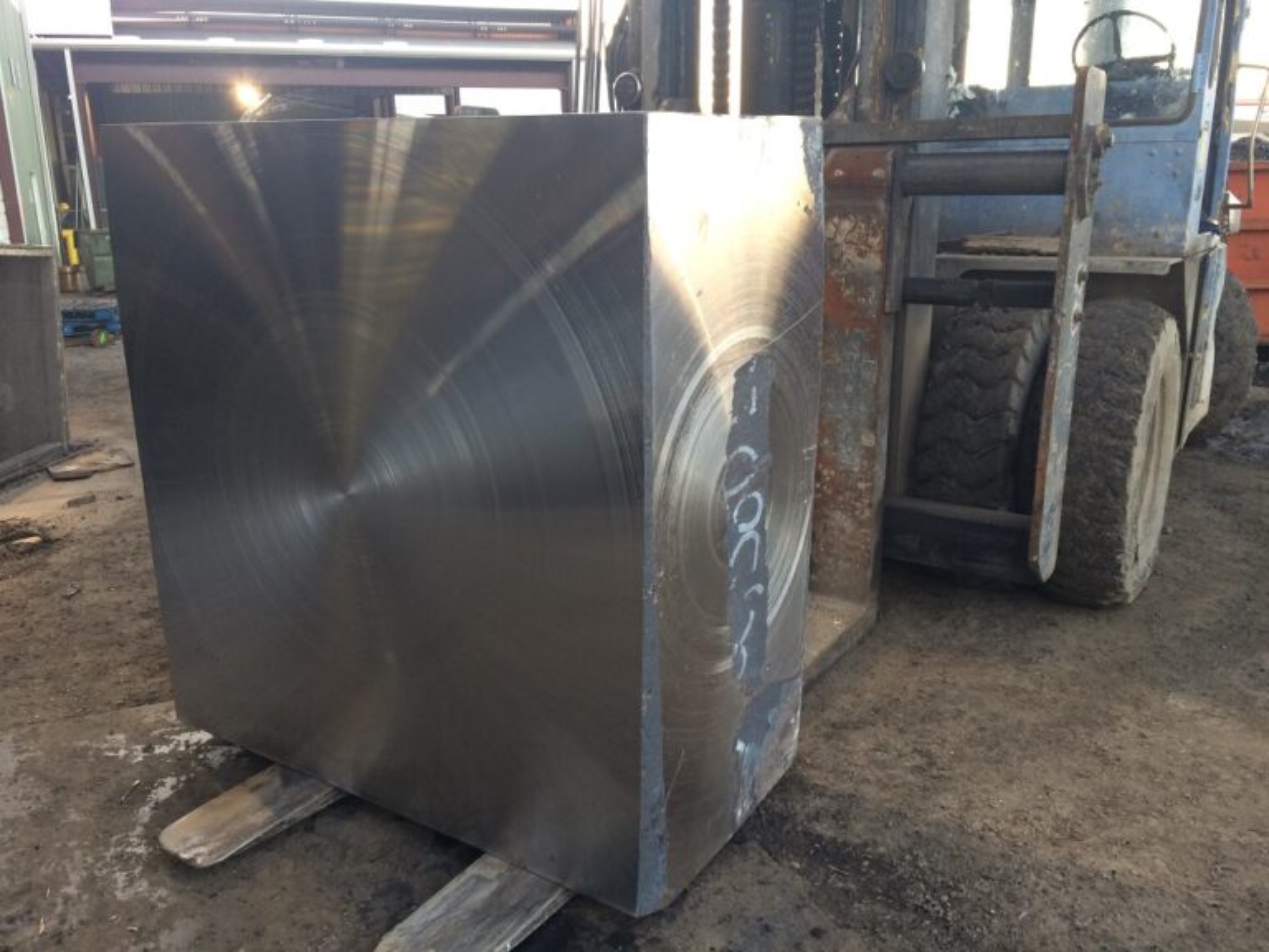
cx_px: 634
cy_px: 476
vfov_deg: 48.2
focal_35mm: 29
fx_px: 1063
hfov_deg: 61.7
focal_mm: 4.15
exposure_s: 1/30
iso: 50
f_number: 2.2
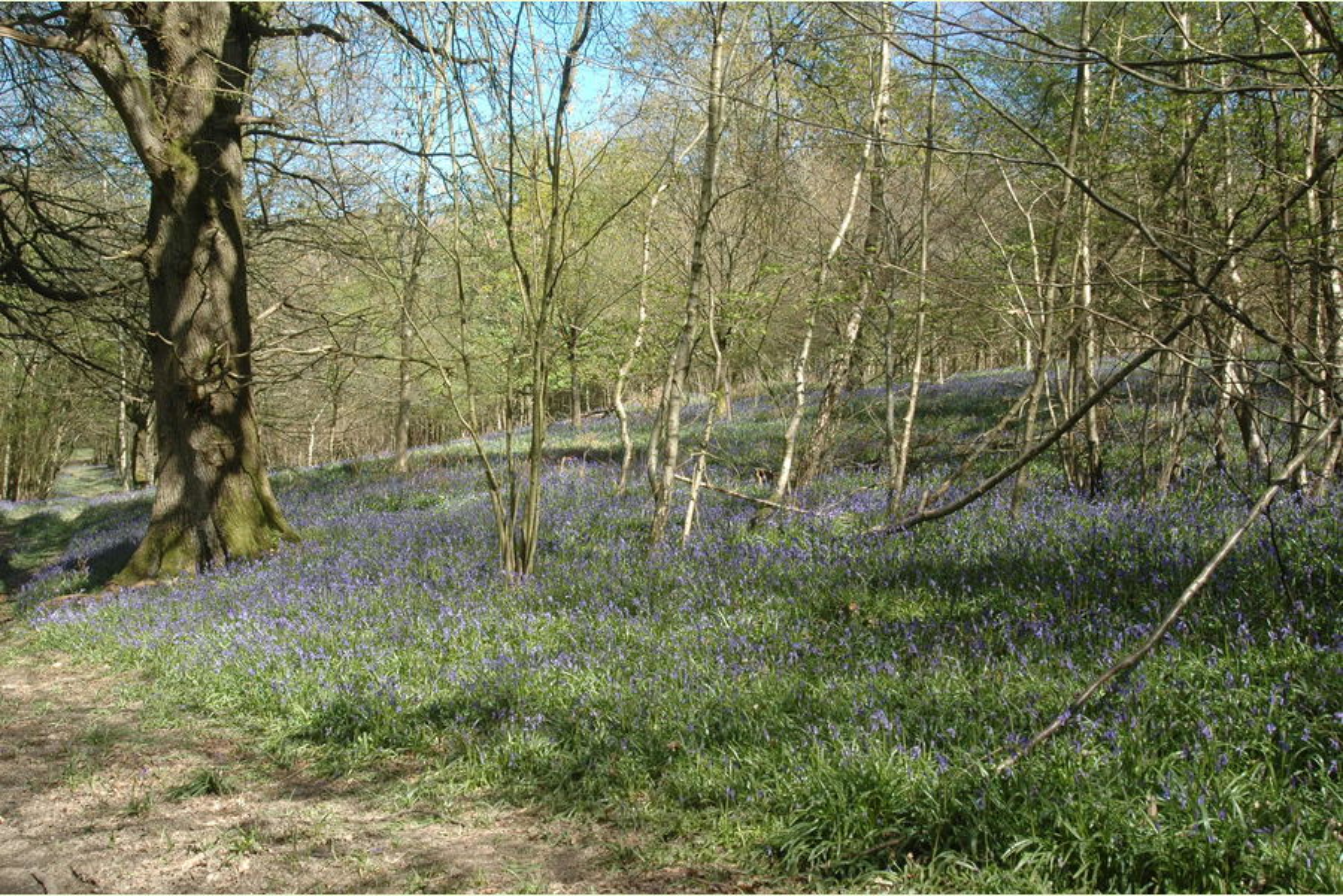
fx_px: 1567
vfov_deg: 31.9
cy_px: 448
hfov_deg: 46.4
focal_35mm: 42
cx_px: 672
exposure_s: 1/200
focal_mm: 28
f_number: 7.1
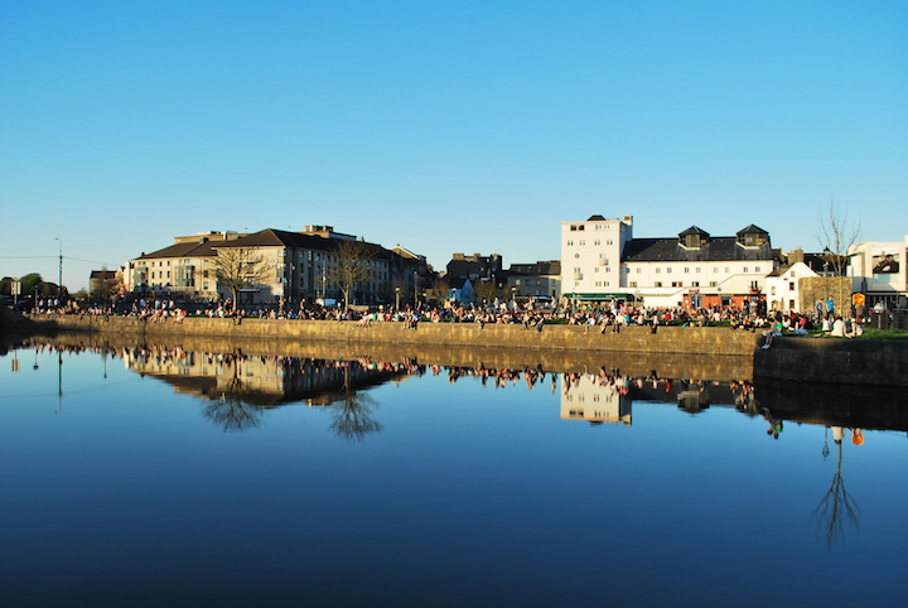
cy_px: 304
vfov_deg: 40.1
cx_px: 454
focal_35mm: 33
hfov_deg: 57.2
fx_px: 833
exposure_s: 1/250
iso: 100
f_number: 5.6
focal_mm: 22
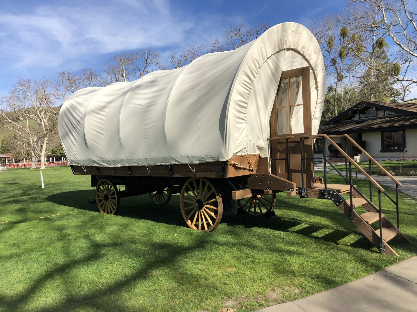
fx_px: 337
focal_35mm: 28
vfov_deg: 49.7
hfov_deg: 63.4
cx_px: 208
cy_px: 156
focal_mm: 4
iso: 20
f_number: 1.8
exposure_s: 1/2088
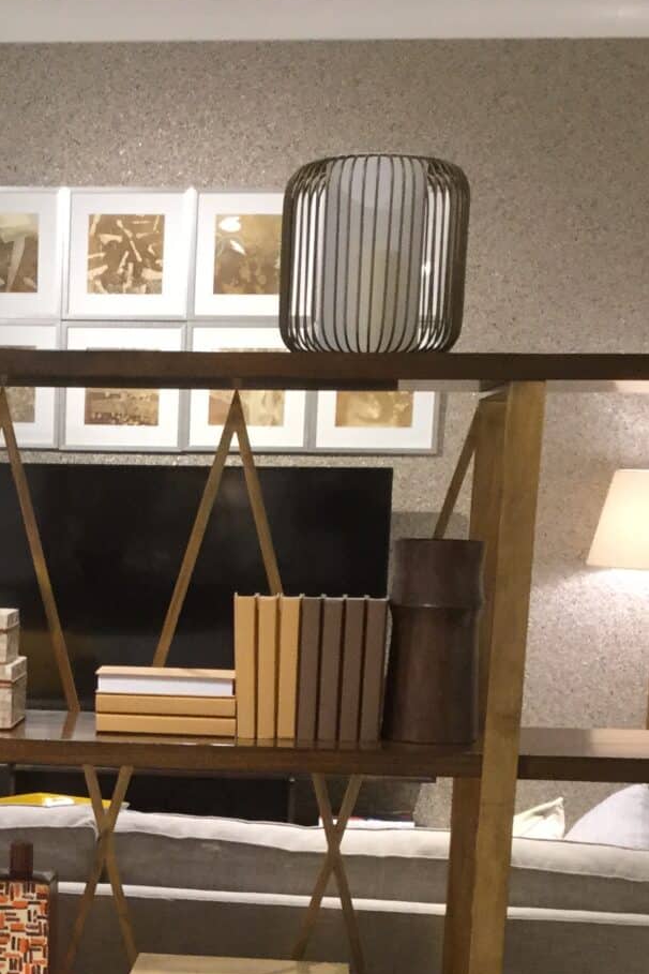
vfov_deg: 25.2
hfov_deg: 17.2
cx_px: 29
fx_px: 2109
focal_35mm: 78
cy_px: 876
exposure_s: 1/30
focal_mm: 3.3
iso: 80
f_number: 2.4
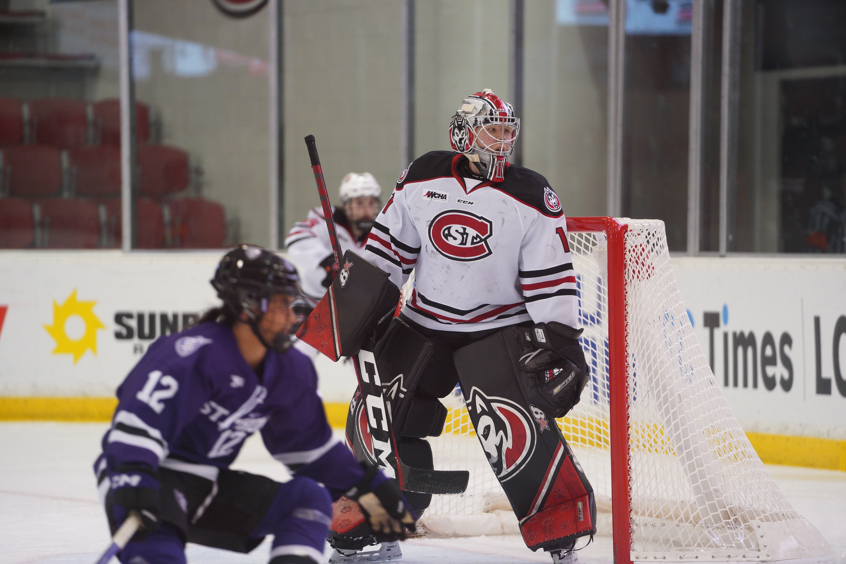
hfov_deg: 10.3
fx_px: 4699
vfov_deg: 6.9
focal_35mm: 200
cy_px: 282
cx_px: 423
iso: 2000
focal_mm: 200
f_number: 2.8
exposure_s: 1/800
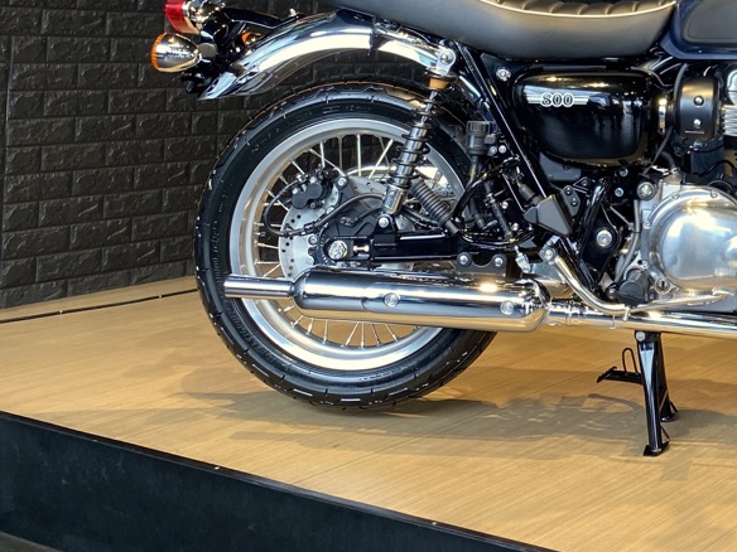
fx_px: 1214
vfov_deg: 24.3
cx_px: 736
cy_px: -19
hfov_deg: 31.3
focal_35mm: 57
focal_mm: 4.25
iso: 100
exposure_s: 1/100
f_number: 1.8
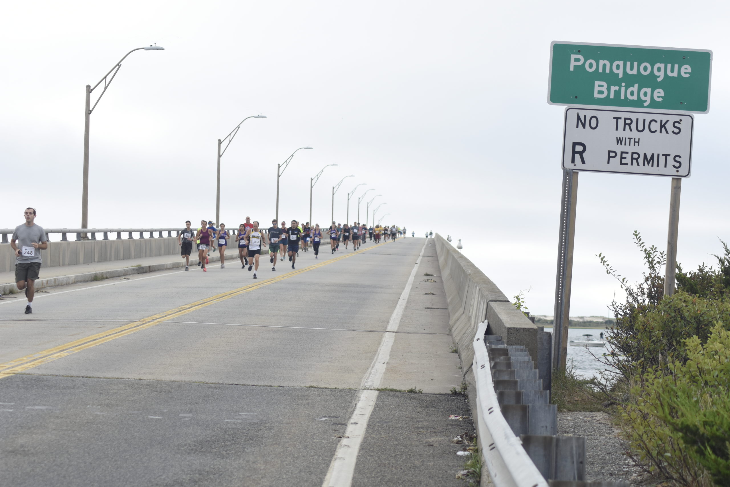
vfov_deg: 13.0
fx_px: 2129
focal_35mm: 105
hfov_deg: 19.5
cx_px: 365
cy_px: 244
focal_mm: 70
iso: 400
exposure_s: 1/640
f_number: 6.3
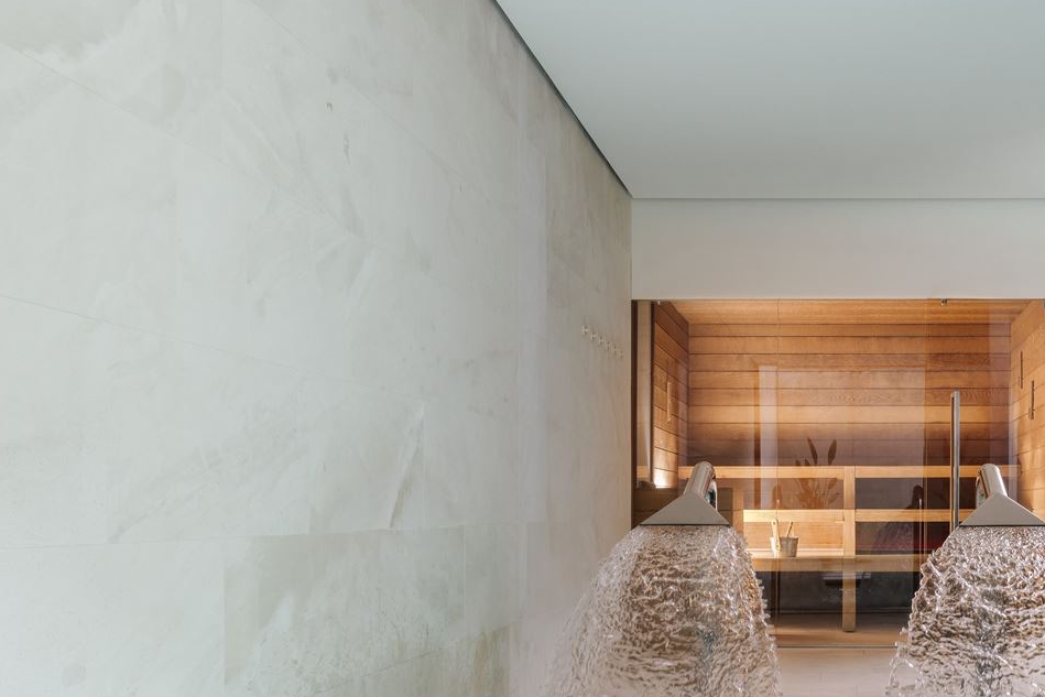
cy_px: 527
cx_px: 877
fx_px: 1157
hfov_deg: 45.4
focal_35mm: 40
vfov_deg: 32.9
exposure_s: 1/40
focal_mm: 23.5
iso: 200
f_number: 8
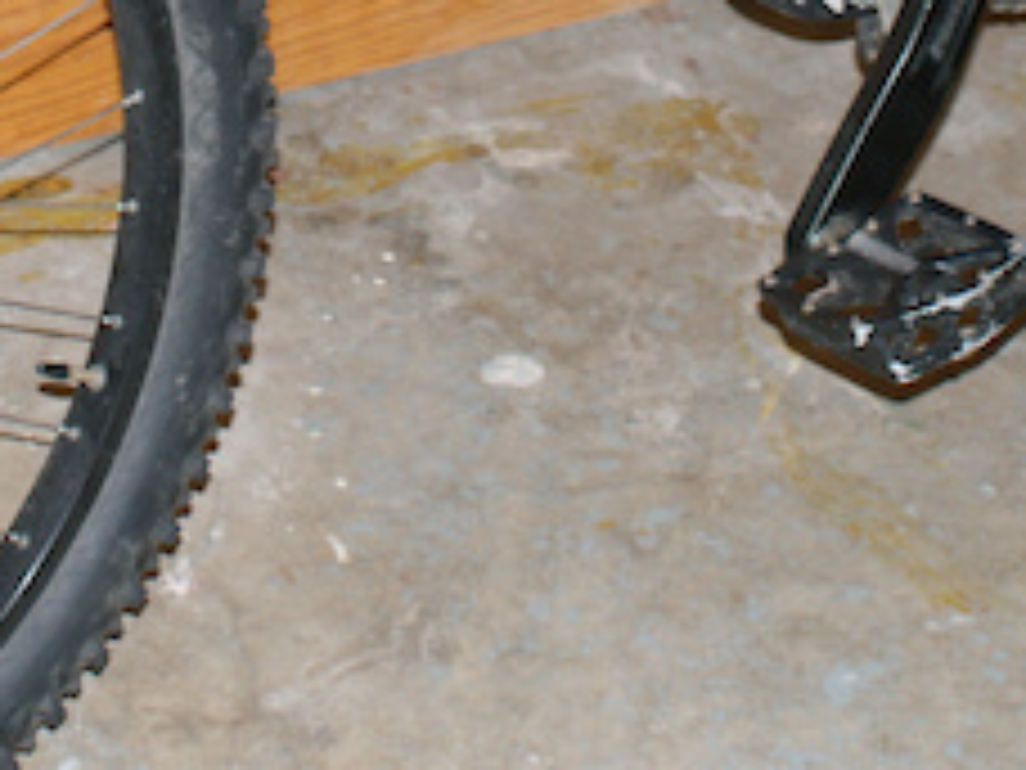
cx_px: 446
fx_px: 4505
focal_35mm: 152
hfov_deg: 13.0
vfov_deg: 9.5
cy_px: -365
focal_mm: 30
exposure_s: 1/60
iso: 400
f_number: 5
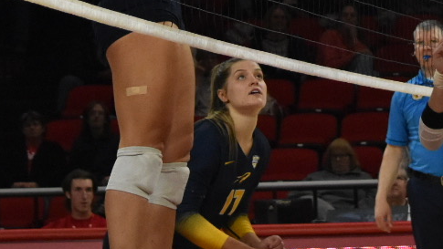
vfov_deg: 4.2
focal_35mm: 289
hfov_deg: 7.4
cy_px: -117
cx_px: 483
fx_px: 3392
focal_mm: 55
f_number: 4.5
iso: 3200
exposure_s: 1/1600
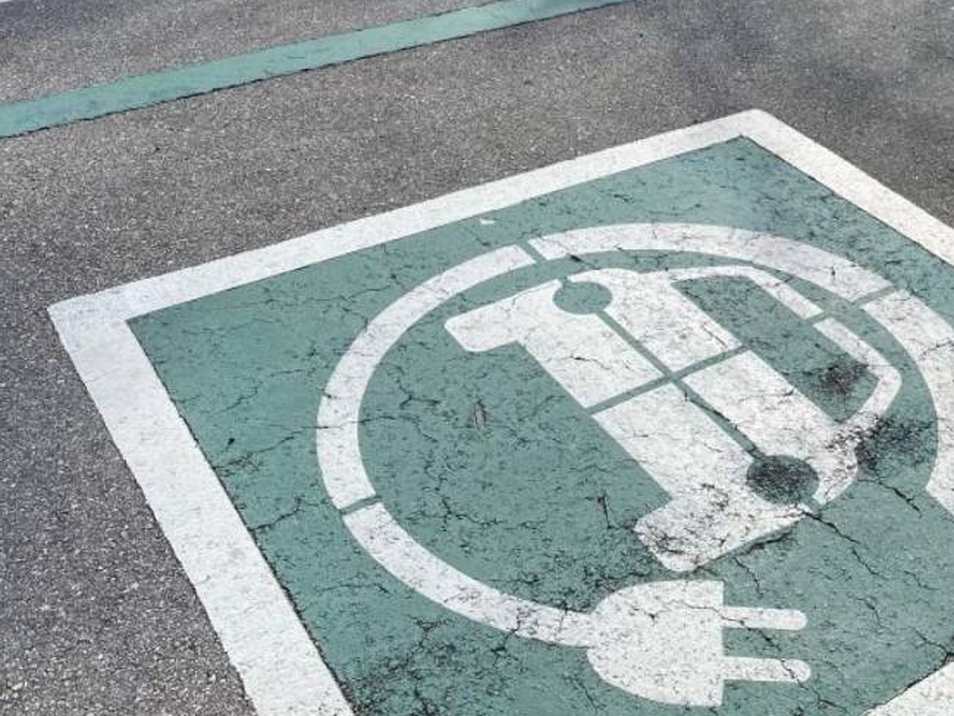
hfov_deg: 38.6
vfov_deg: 29.1
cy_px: 79
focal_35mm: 48
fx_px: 1323
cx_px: 716
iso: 32
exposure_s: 1/2028
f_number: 1.8
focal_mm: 4.25
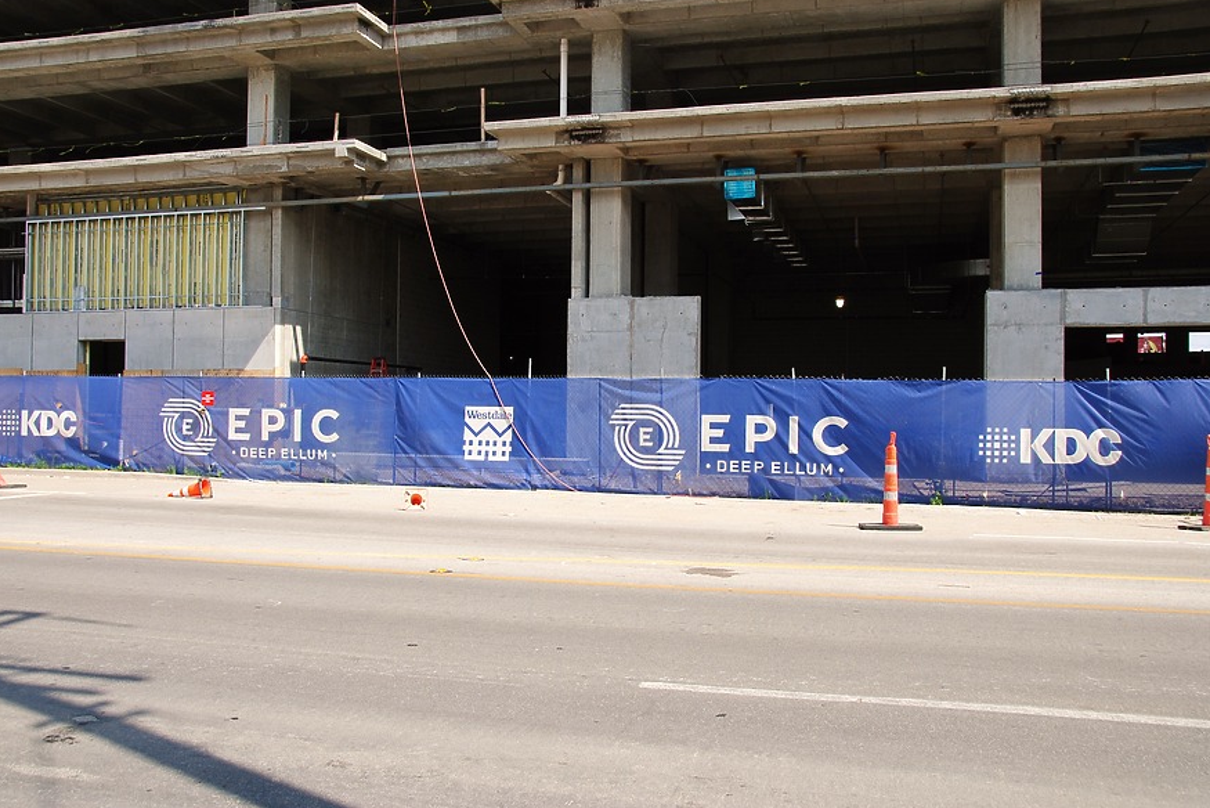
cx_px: 595
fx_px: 1143
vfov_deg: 38.9
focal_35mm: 34
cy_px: 408
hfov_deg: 55.8
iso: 200
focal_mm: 22
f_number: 10
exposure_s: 1/250
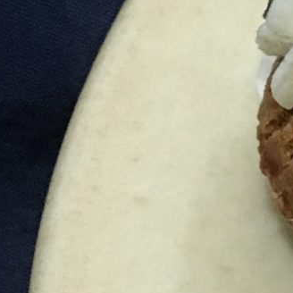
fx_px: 1915
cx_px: 1077
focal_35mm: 200
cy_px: 285
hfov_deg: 7.1
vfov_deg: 8.7
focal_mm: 4.15
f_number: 2.2
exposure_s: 1/33
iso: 200
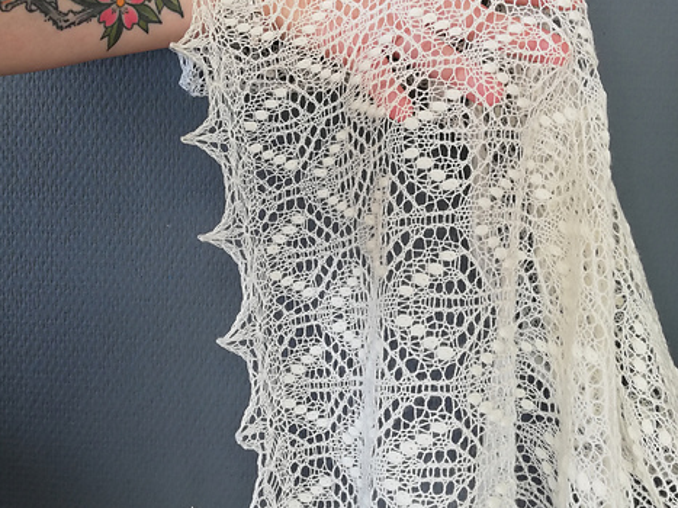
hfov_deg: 50.1
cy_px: 189
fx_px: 725
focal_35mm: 37
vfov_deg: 38.4
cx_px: 331
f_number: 2.2
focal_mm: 3.81
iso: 100
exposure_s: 1/50
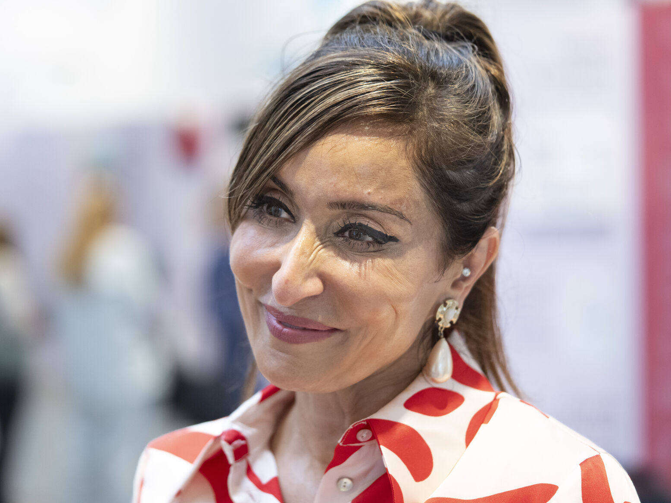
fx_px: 1899
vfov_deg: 15.1
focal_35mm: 98
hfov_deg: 20.0
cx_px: 349
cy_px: 253
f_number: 2.8
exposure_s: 1/100
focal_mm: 90
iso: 2500
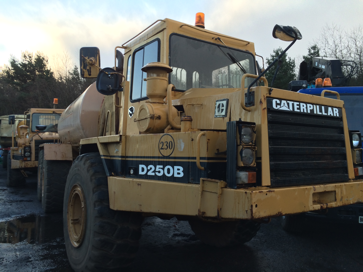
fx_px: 304
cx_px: 182
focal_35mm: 29
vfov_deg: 48.2
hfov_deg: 61.7
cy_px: 136
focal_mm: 4.15
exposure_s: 1/120
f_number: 2.2
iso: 32
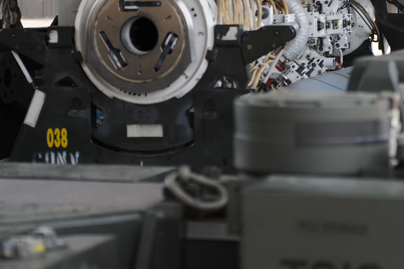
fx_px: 1559
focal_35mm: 139
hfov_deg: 14.8
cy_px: 47
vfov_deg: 9.8
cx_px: 222
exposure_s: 1/160
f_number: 2.8
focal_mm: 70
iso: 400
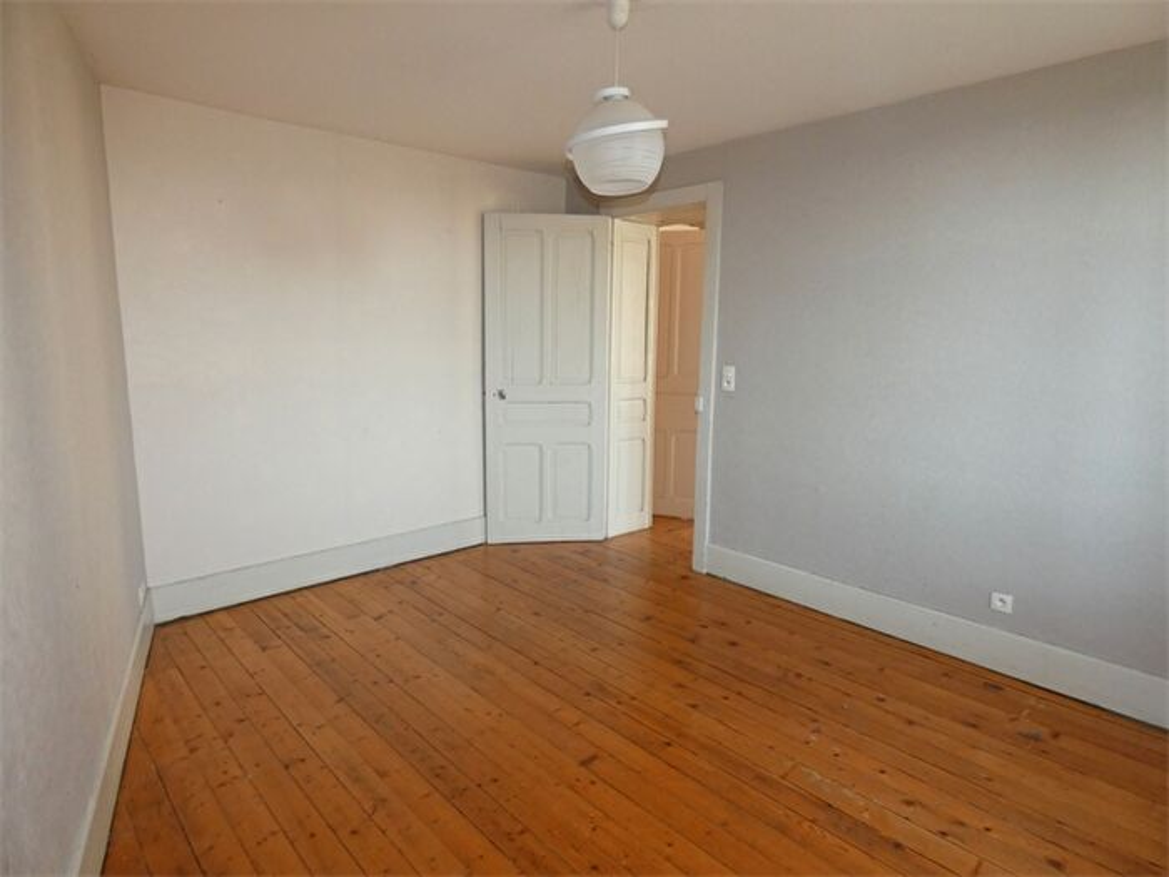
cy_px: 438
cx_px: 584
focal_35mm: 20
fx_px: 675
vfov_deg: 66.0
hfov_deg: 81.7
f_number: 2.8
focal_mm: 3.6
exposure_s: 1/60
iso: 320
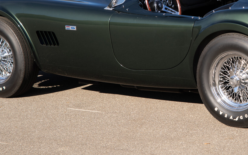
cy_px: 13
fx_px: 1068
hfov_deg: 13.2
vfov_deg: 8.3
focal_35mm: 158
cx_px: 197
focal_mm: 70
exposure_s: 1/320
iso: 100
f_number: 5.6
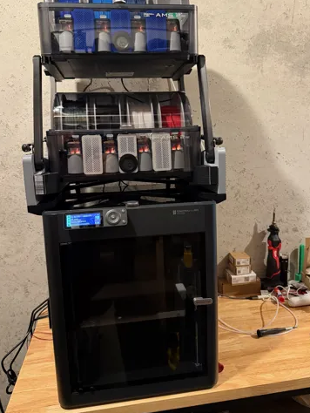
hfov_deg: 51.4
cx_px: 156
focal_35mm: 27
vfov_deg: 65.2
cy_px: 188
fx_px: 322
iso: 800
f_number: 1.78
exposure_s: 1/40
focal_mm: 6.76
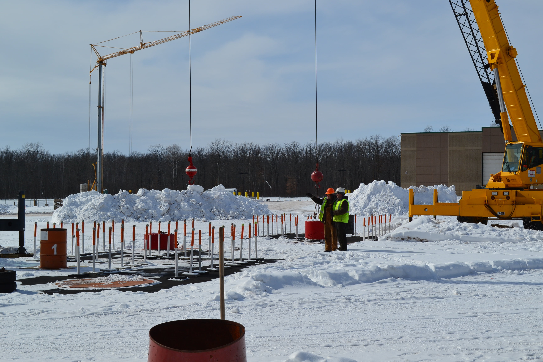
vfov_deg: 25.1
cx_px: 272
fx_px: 814
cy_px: 181
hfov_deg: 36.9
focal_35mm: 54
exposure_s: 1/500
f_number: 11
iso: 140
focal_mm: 36
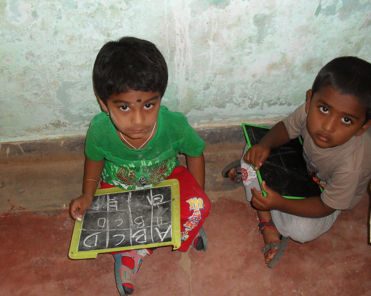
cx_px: 178
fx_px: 417
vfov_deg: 39.1
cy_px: 149
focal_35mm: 38
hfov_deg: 47.9
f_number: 3.2
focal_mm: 6.3
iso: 200
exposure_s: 1/45
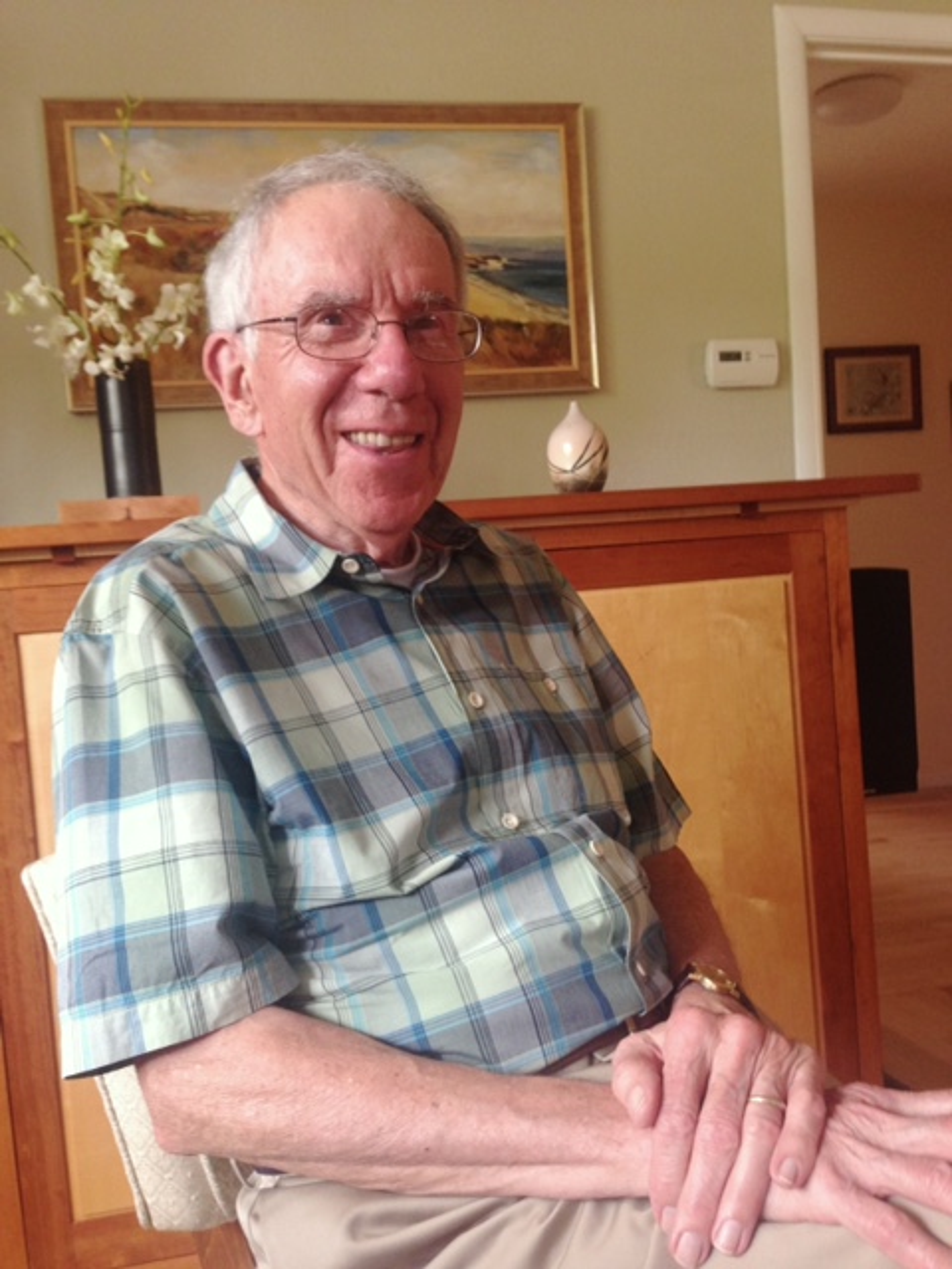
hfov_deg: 42.9
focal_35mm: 33
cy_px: 634
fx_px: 1210
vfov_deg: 55.4
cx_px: 476
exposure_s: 1/20
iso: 100
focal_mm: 4.12
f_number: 2.4
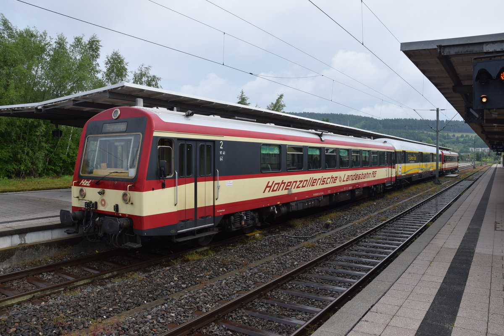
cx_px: 252
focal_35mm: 27
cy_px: 168
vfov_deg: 47.9
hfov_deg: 67.4
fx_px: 378
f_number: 8
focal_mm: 18
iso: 200
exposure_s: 1/320
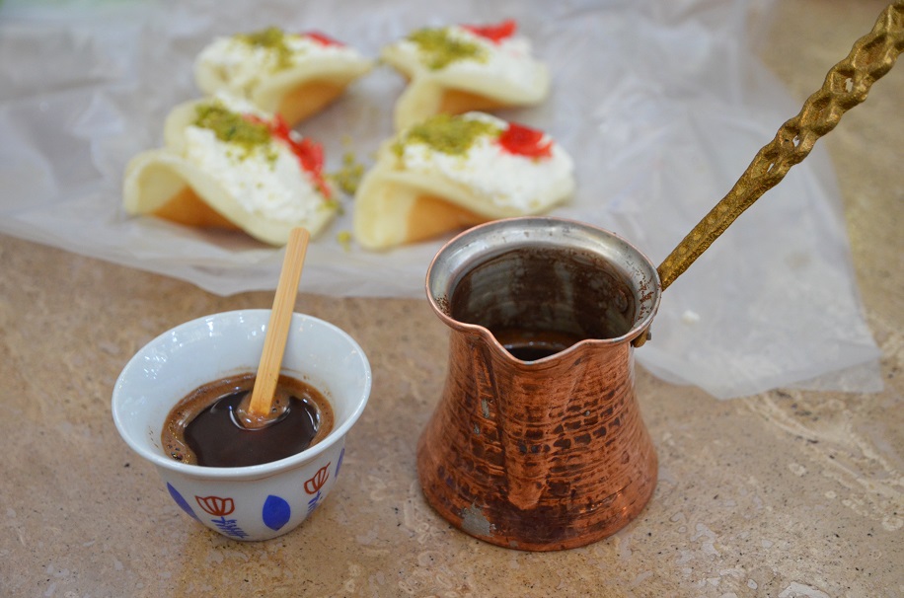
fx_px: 1503
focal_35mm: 60
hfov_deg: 33.5
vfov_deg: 22.5
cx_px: 452
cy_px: 299
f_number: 4.8
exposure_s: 1/60
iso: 1600
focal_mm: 40
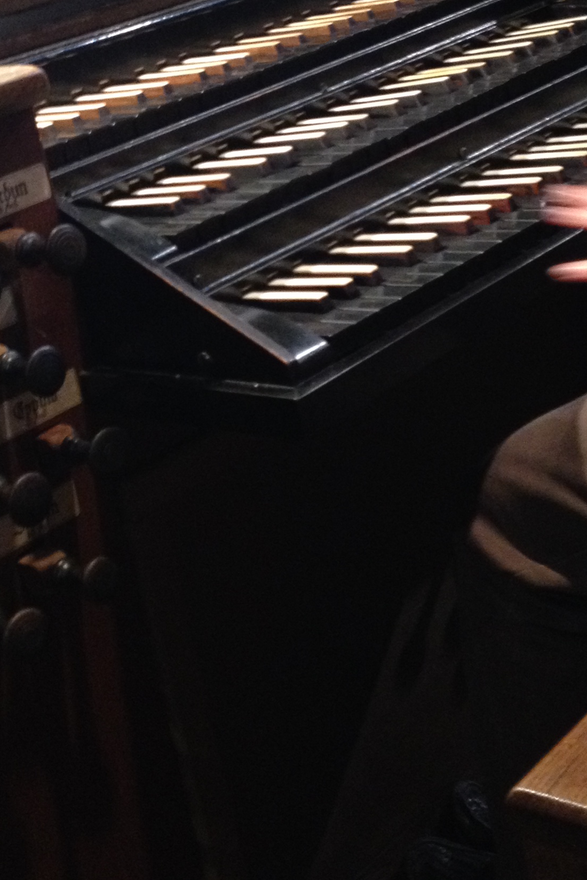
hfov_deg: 18.9
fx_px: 1761
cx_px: 268
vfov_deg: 27.7
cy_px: 222
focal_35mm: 72
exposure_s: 1/20
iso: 320
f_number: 2.4
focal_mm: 4.28
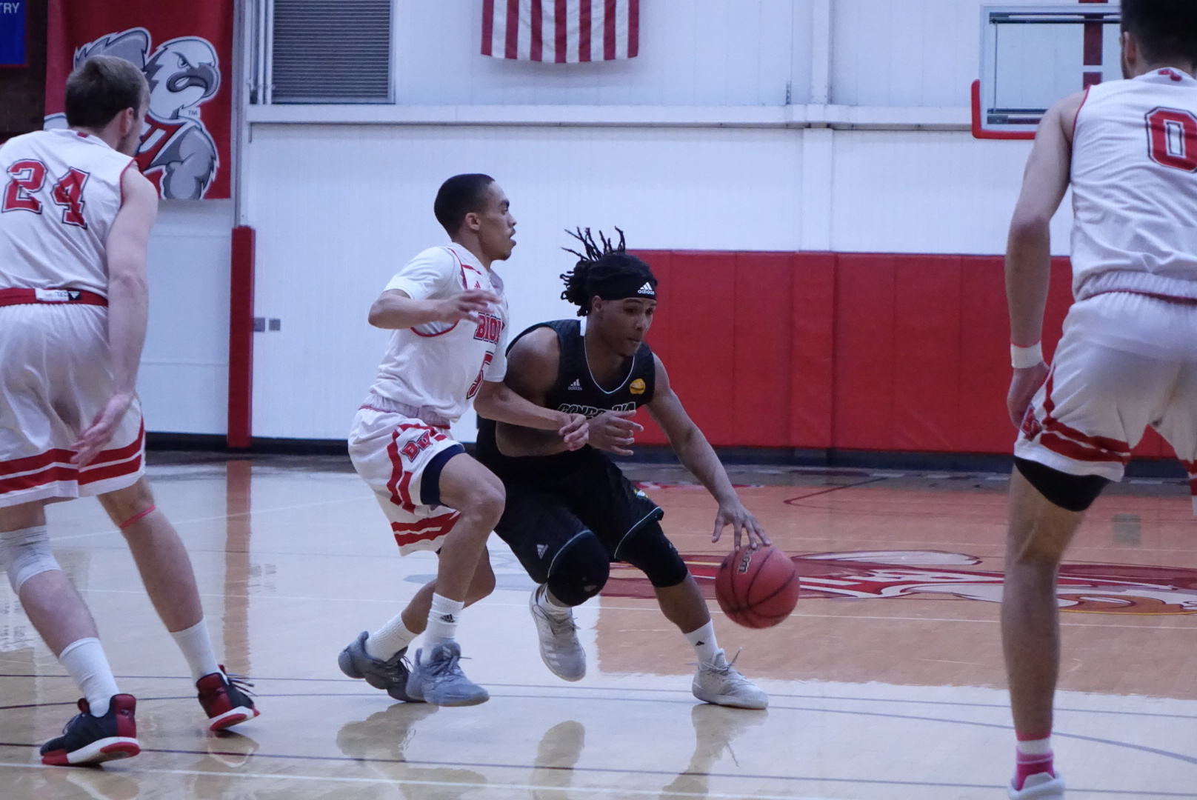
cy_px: 400
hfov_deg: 17.9
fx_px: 3793
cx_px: 598
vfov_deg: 12.0
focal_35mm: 114
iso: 5000
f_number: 2.8
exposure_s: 1/1000
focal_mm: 41.83
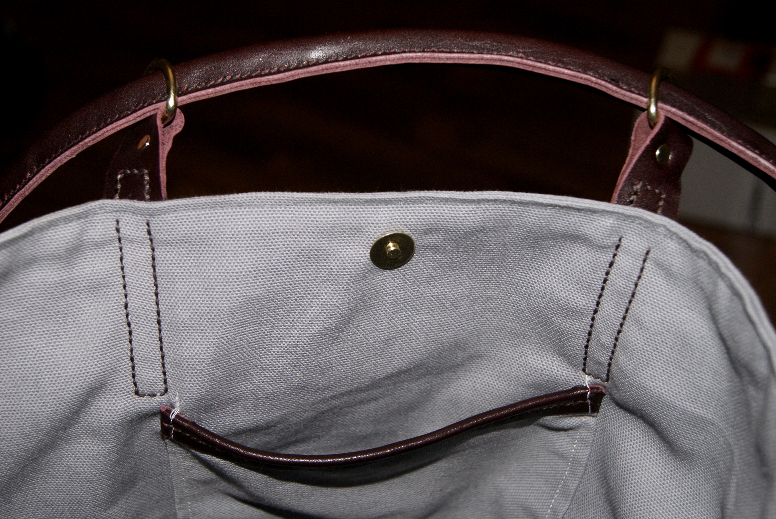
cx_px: 388
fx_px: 1133
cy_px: 260
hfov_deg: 37.8
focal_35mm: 52
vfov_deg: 25.8
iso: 400
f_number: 5.6
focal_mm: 35
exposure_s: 1/60
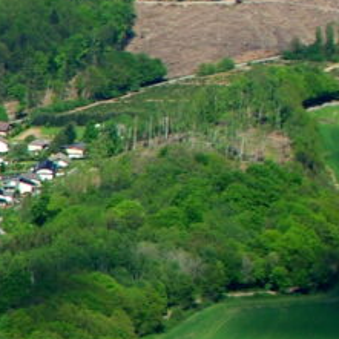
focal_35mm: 330
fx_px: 3656
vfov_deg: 5.3
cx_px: -1035
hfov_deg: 4.8
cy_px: 395
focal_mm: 28
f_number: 6.7
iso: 100
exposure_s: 1/250
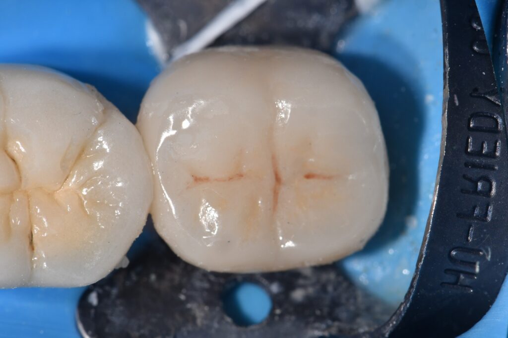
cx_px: 254
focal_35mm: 157
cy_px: 169
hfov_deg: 13.1
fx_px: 2215
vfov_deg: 8.7
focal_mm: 105
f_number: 32
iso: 200
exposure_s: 1/200
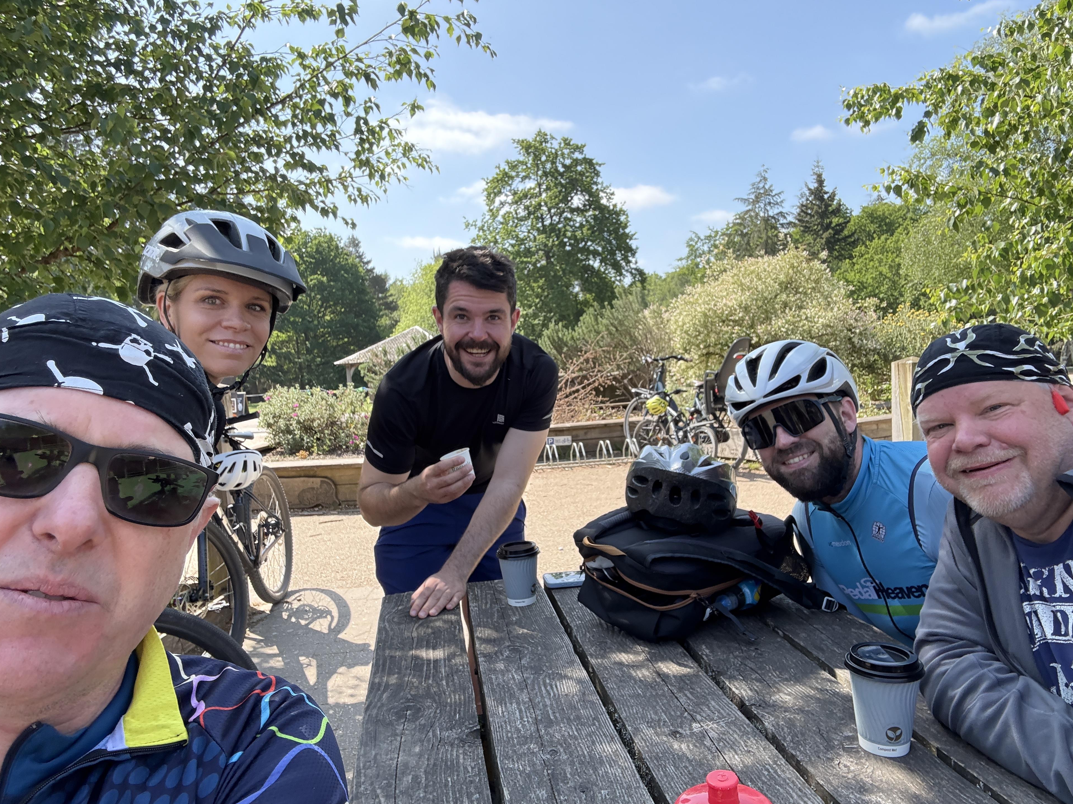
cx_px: 553
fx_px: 744
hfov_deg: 71.6
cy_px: 415
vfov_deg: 56.8
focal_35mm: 24
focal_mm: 2.69
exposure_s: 1/256
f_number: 1.9
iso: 40
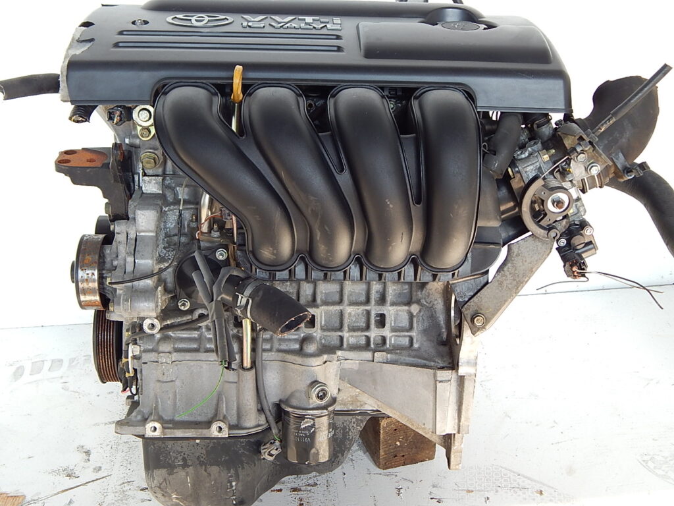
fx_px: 954
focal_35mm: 49
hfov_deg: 38.9
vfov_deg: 29.7
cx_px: 337
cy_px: 253
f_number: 3.7
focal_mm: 8.6
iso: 125
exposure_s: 1/60
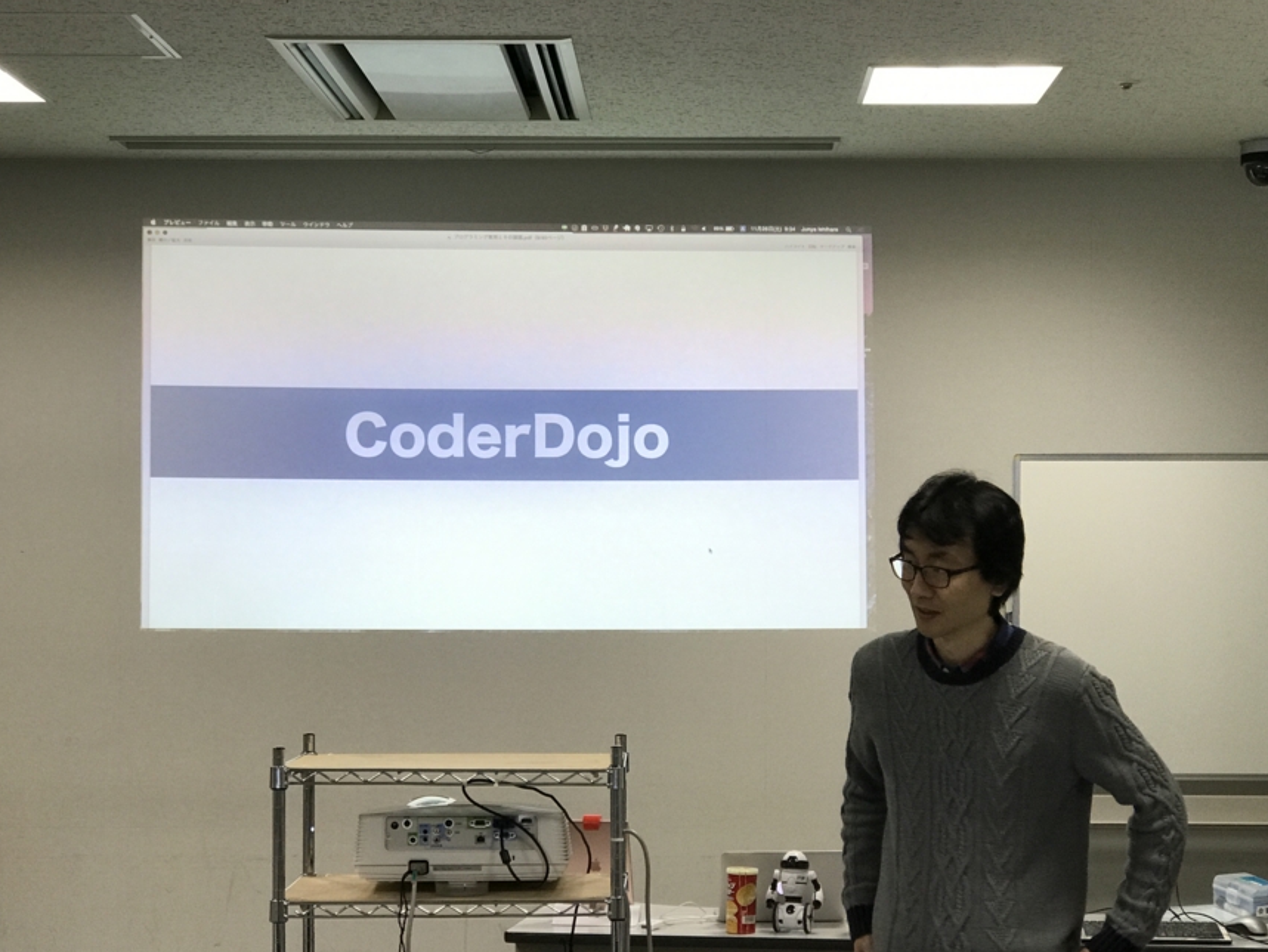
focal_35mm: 68
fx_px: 2492
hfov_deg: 28.5
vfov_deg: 21.6
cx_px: 669
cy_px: 566
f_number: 2.8
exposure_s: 1/50
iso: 64
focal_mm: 6.6
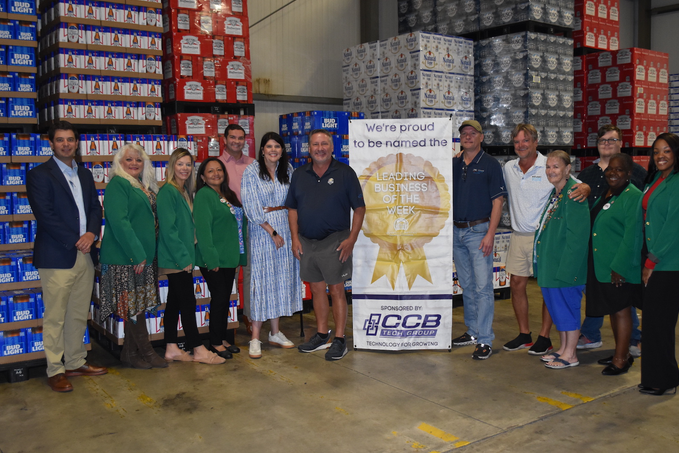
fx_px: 641
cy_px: 227
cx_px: 350
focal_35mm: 34
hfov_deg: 55.8
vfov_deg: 38.9
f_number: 3.8
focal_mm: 20
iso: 1600
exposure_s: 1/60
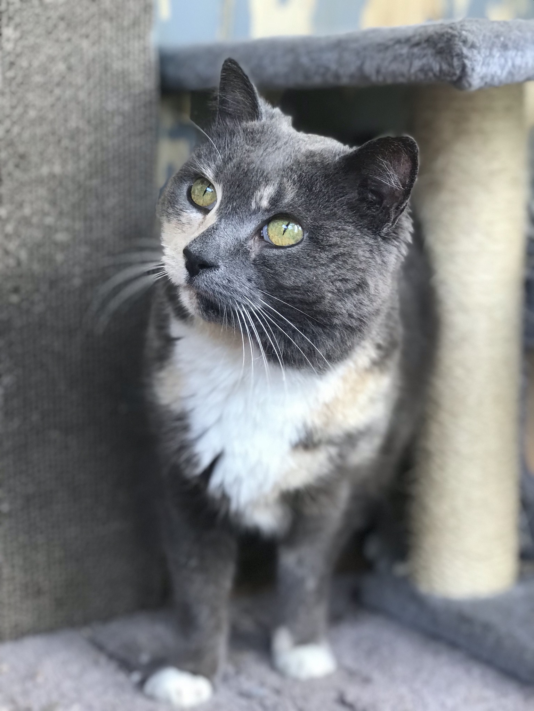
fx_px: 1172
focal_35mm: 57
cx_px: 267
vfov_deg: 33.8
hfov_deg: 25.7
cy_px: 356
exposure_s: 1/50
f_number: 2.8
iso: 50
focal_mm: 6.6
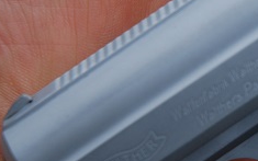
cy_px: 71
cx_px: 284
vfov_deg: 4.8
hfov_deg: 7.6
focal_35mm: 274
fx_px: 1927
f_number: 4.5
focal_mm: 70
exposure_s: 1/200
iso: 200
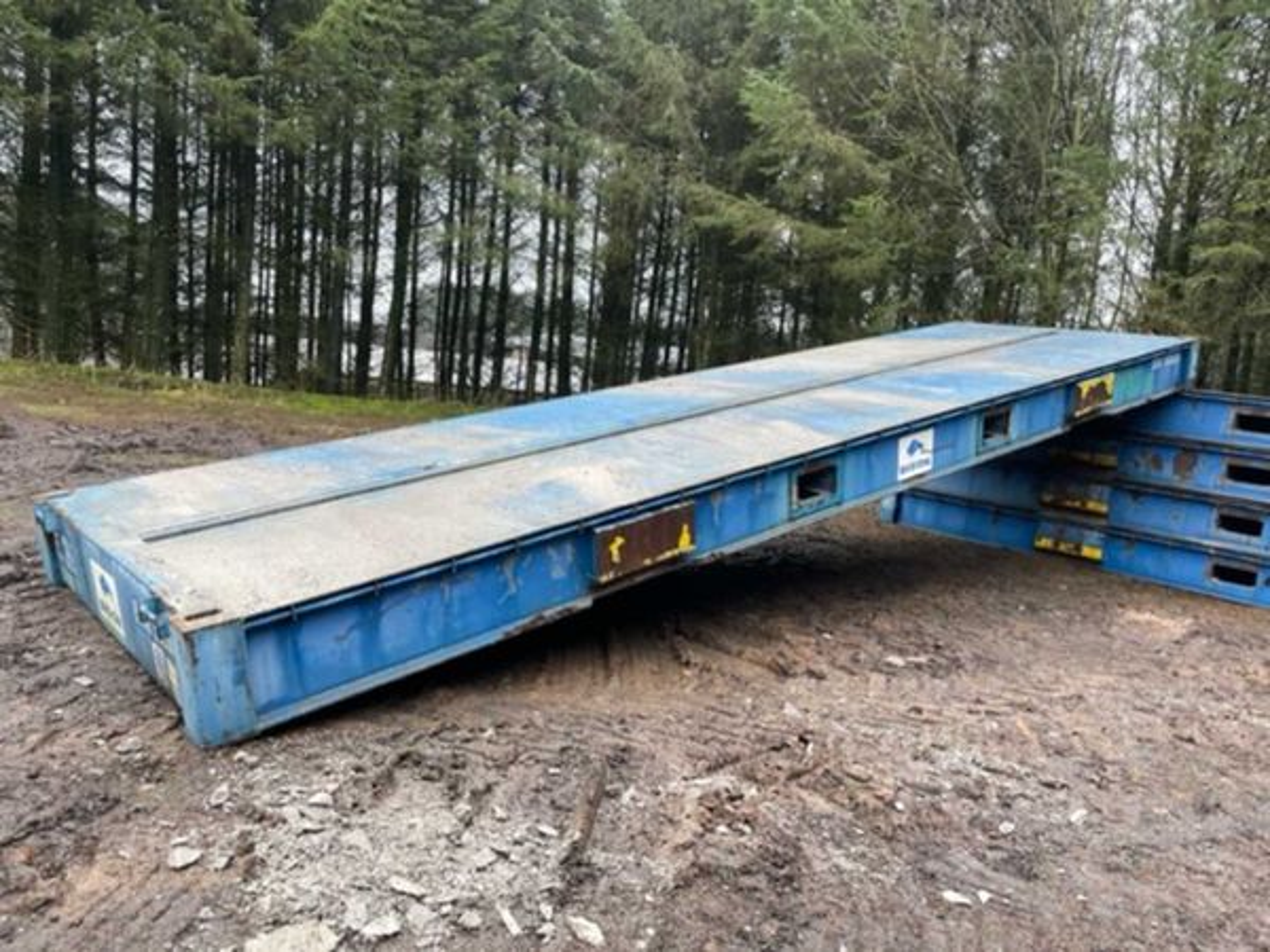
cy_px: 476
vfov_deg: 53.1
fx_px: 954
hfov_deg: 67.3
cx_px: 635
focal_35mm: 26
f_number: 1.6
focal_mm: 4.2
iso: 125
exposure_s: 1/121
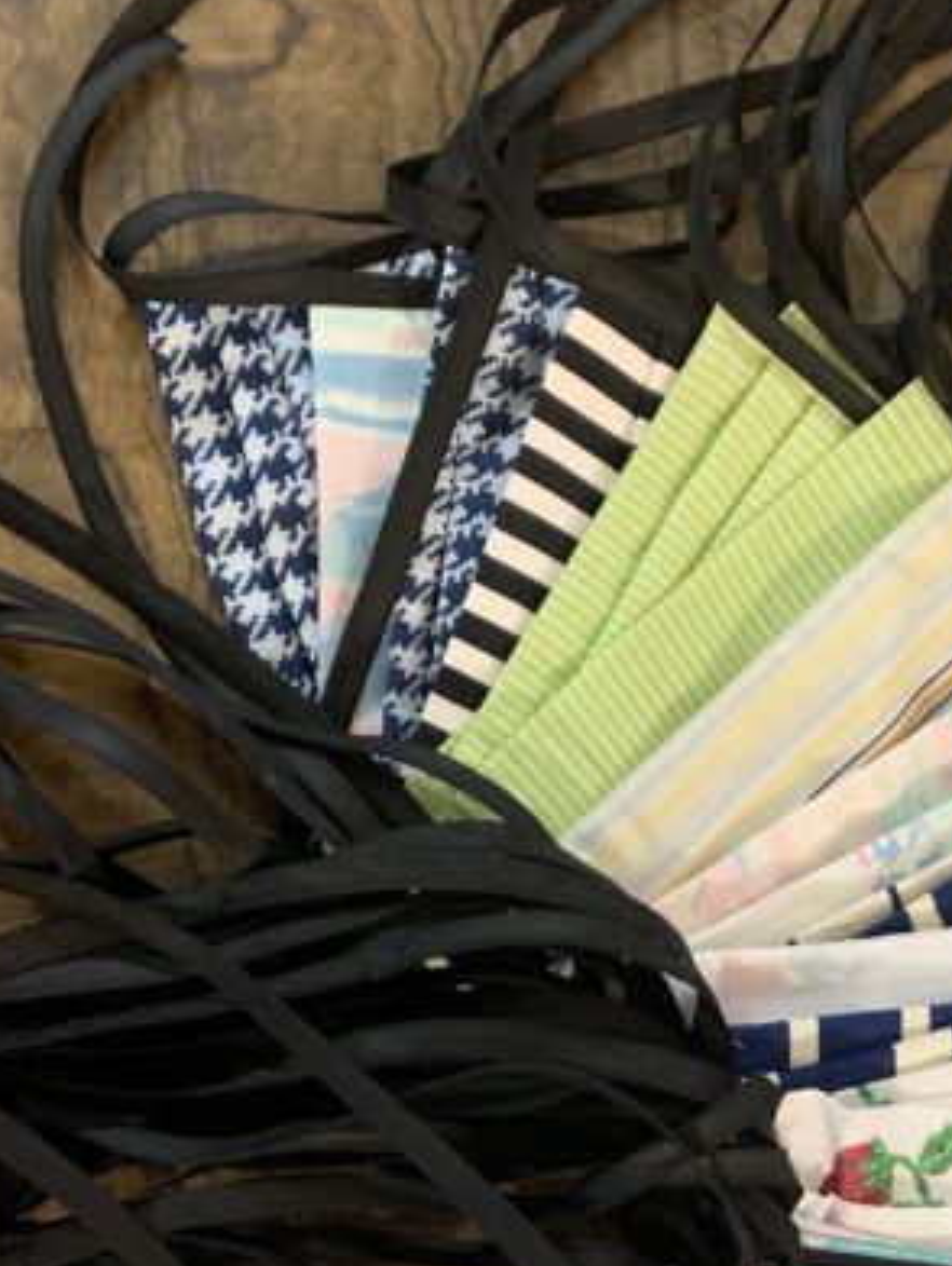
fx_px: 2270
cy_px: 1342
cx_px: 839
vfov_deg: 28.7
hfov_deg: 23.1
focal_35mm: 62
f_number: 1.8
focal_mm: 4.25
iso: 500
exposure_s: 1/30
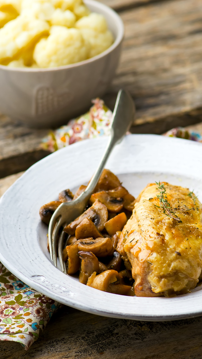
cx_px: 110
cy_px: 179
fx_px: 1577
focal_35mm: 166
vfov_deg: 13.0
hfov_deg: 7.3
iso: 100
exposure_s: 1/160
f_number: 5.6
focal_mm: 105
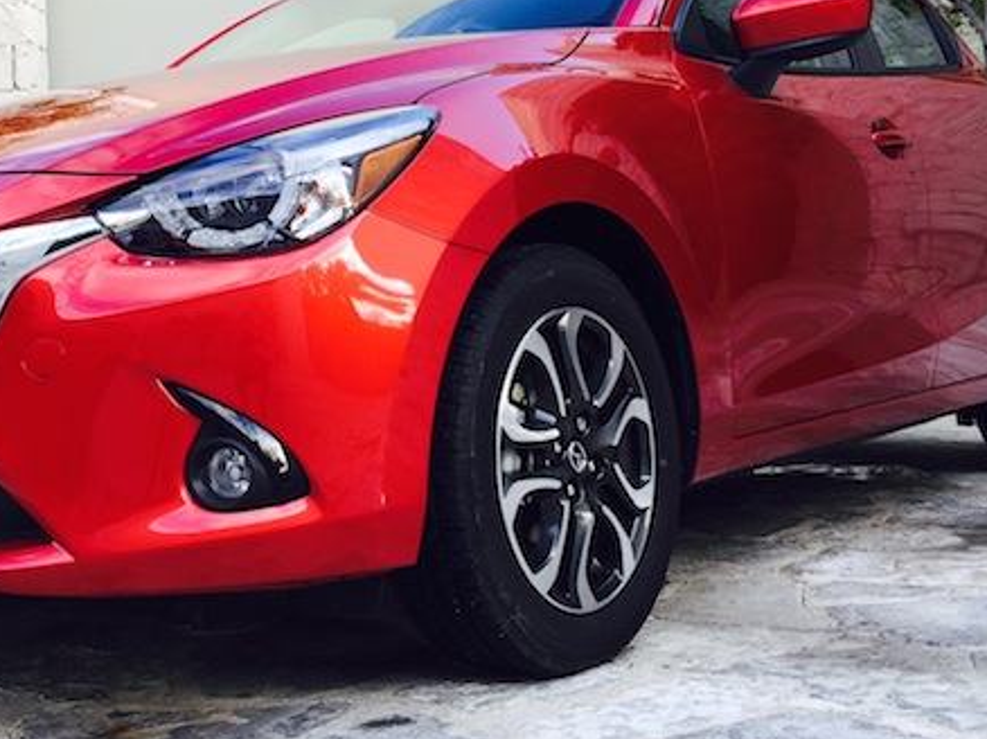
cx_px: 345
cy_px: 162
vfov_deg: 27.0
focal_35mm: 53
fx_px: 1510
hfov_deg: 35.9
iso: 32
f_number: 2.2
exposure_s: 1/221
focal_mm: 4.15
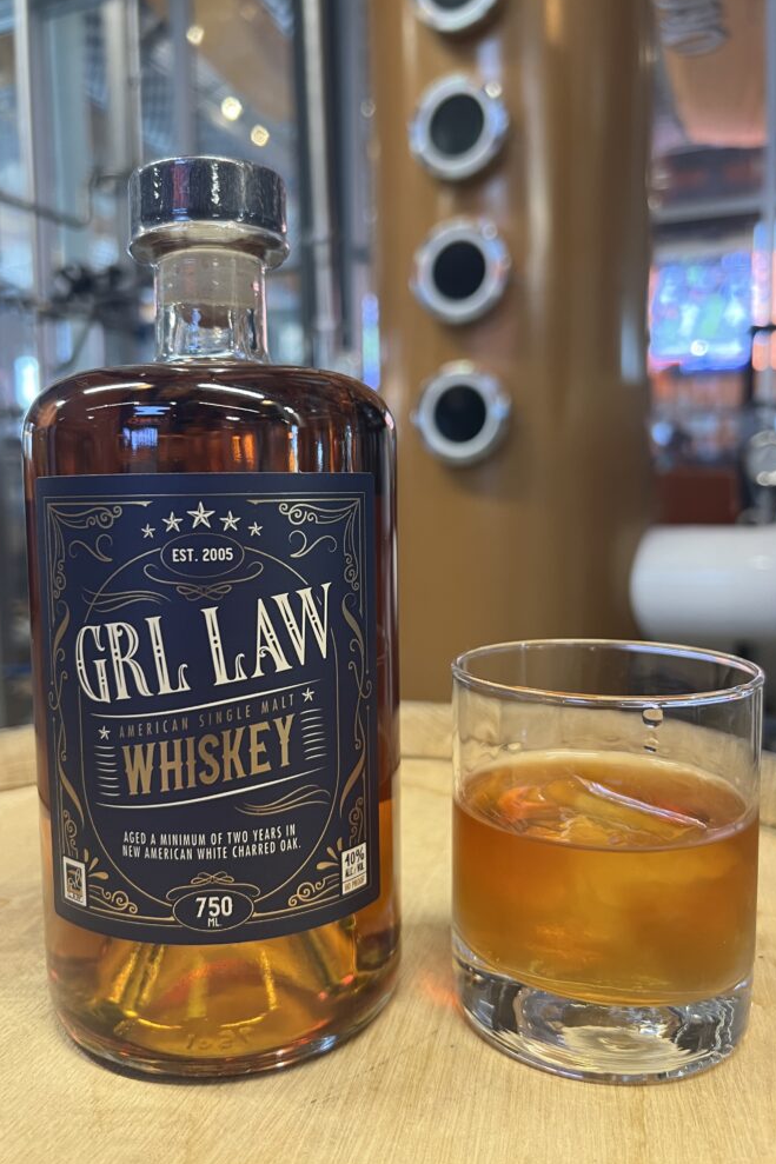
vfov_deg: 65.5
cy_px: 573
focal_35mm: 28
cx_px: 358
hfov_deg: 46.3
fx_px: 906
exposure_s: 1/60
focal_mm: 5.7
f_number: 1.5
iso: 320
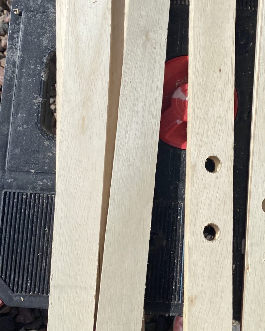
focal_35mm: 50
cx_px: 184
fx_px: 490
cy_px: 148
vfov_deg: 37.3
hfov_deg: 30.0
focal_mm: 4.25
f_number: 1.8
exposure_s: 1/7692
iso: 32
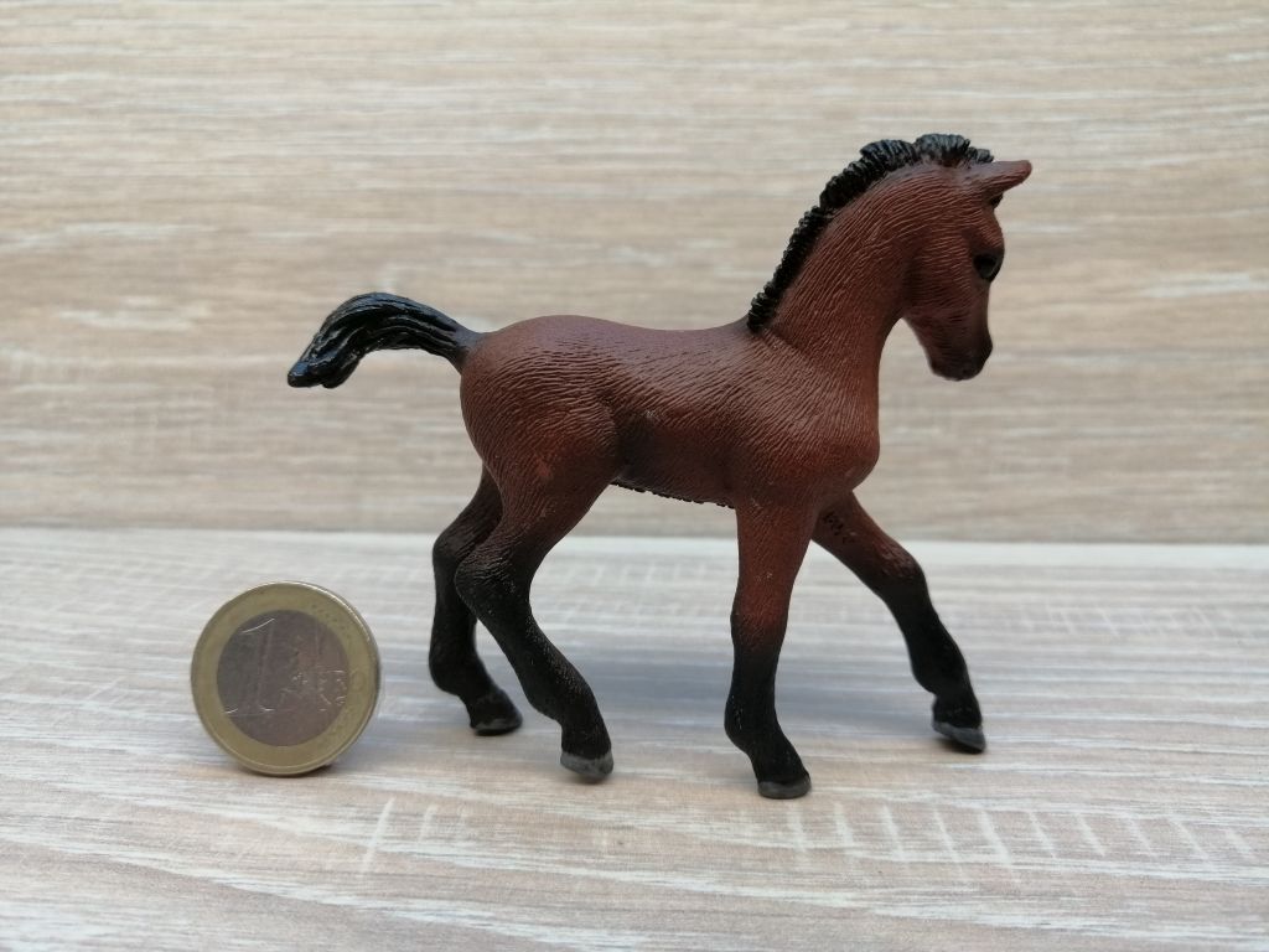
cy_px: 476
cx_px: 634
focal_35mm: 27
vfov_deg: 51.4
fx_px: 990
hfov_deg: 65.3
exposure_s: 1/100
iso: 64
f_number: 1.8
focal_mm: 3.95
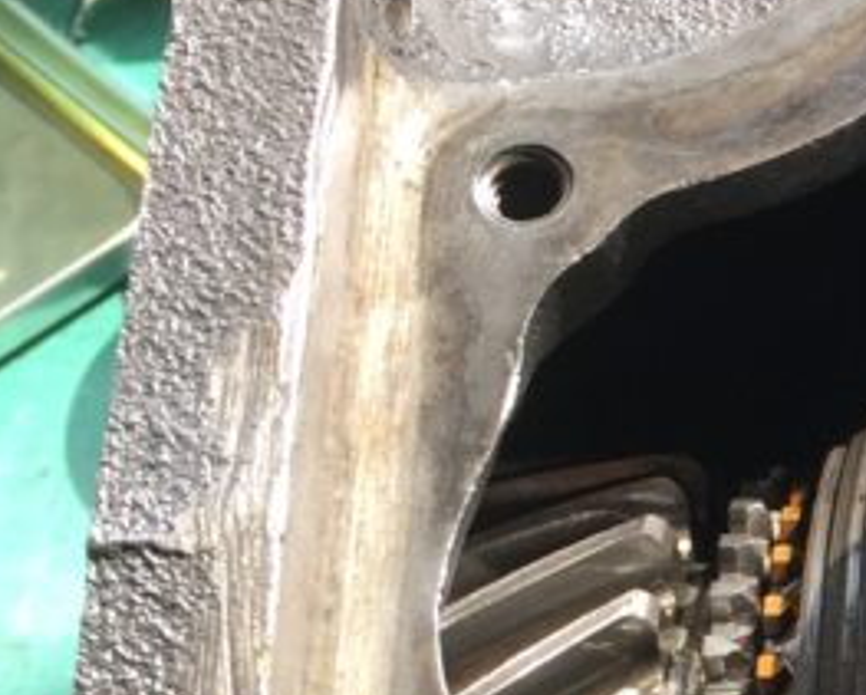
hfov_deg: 13.3
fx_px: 3310
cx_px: 1597
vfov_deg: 11.8
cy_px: 748
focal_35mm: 129
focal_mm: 4.15
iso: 32
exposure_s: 1/202
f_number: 2.2
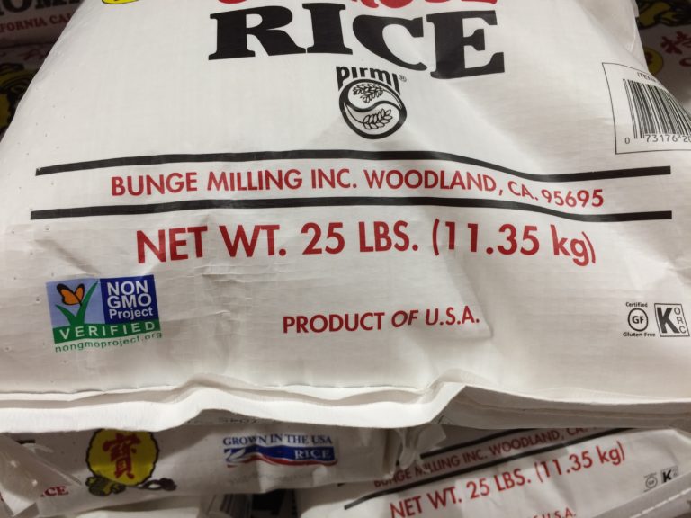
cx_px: 346
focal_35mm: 29
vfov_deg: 48.2
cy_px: 259
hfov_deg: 61.7
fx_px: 579
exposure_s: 1/30
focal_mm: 4.15
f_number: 2.2
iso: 50
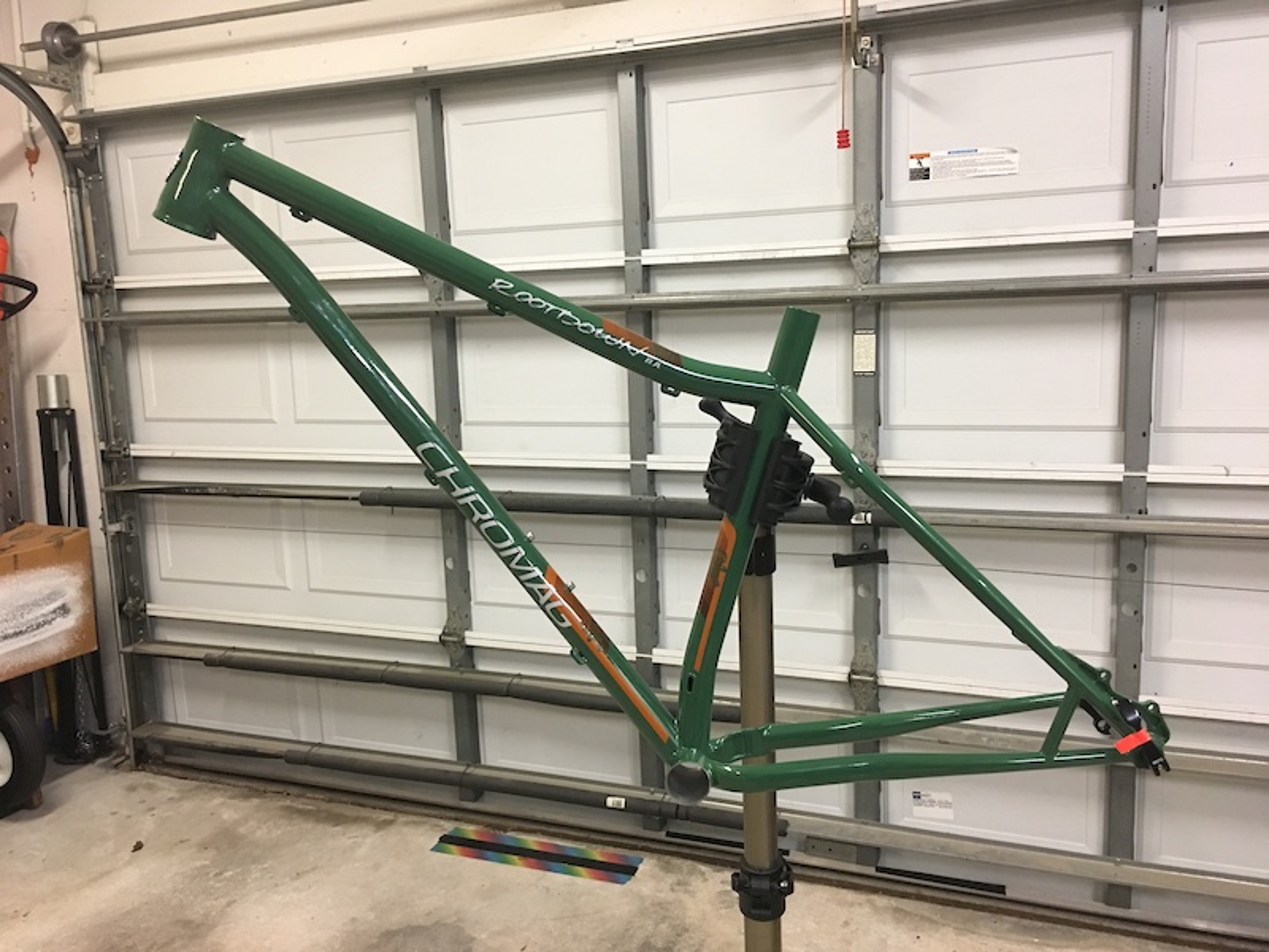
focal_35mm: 29
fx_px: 1063
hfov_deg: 61.7
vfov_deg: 48.2
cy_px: 476
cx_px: 634
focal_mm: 4.15
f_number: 2.2
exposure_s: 1/24
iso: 200
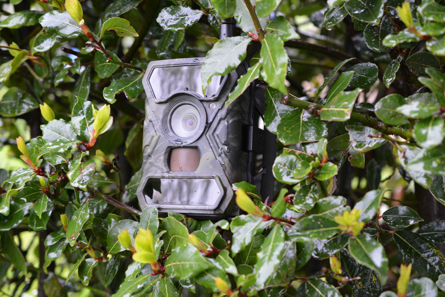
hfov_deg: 33.4
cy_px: 148
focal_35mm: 60
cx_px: 222
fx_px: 742
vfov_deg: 22.6
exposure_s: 1/60
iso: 400
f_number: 4
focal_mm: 40
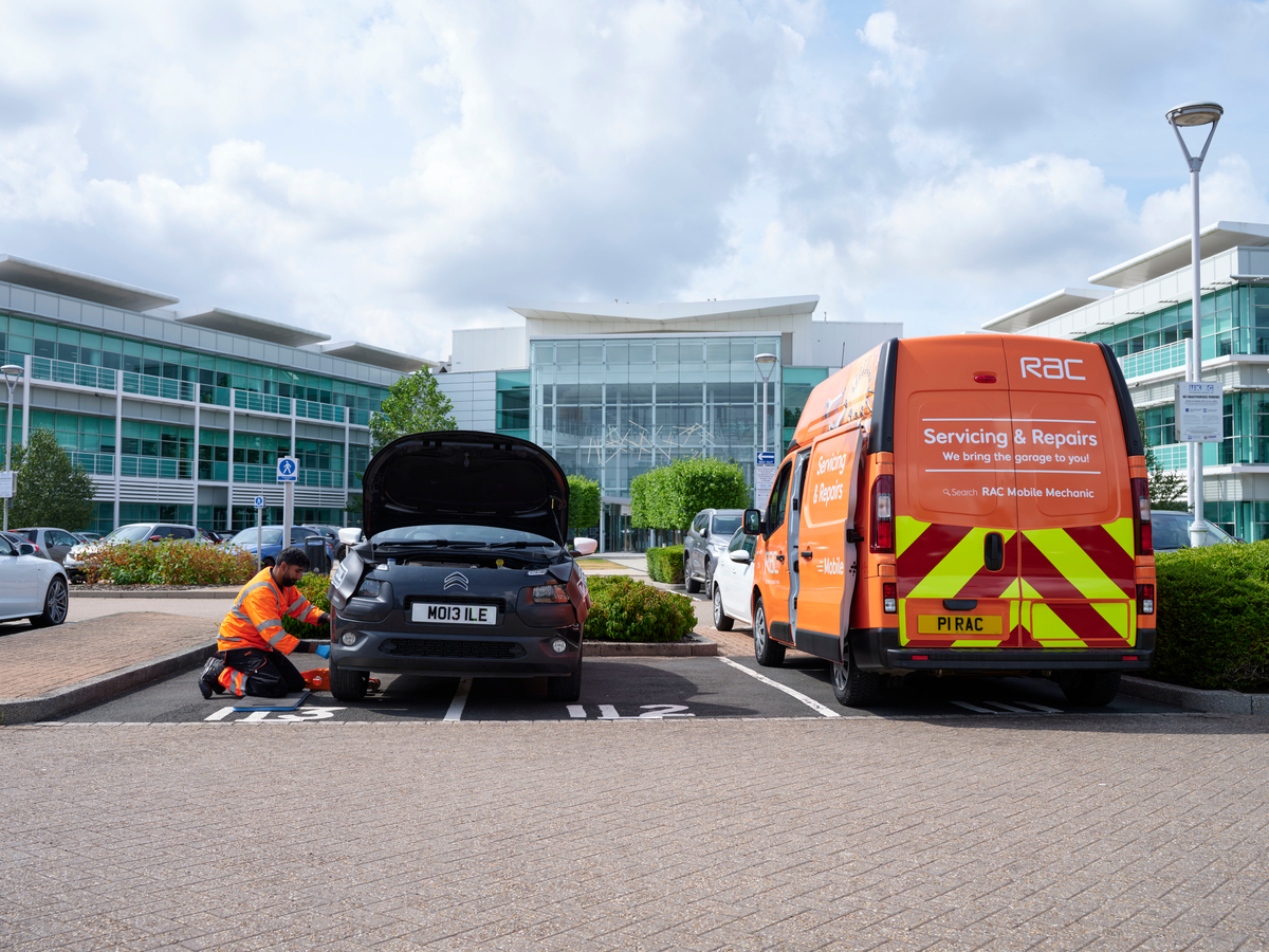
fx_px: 1210
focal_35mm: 33
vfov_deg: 42.9
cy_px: 476
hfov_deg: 55.4
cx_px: 634
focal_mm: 41.8
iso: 200
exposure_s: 1/320
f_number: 8
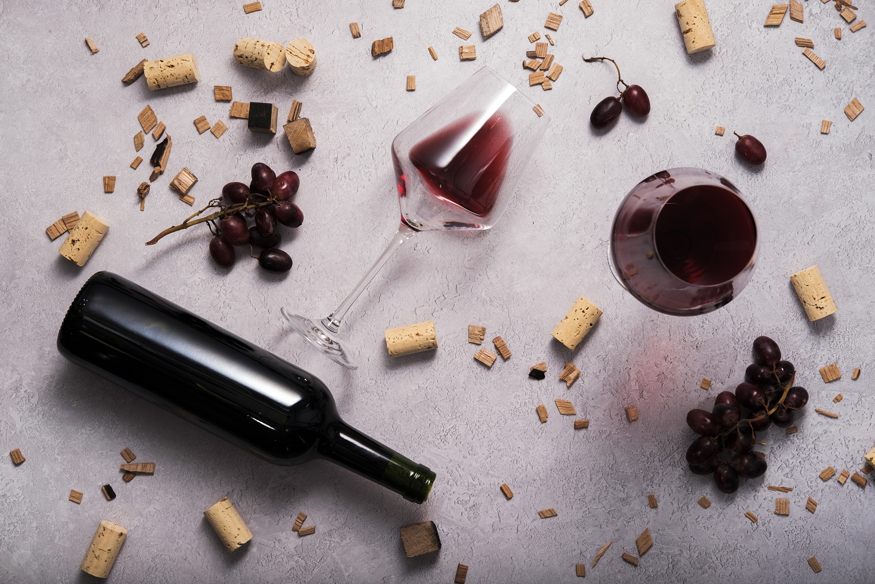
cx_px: 438
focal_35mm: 53
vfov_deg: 25.5
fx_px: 1288
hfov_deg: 37.5
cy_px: 292
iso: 125
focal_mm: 35
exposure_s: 1/180
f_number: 7.1
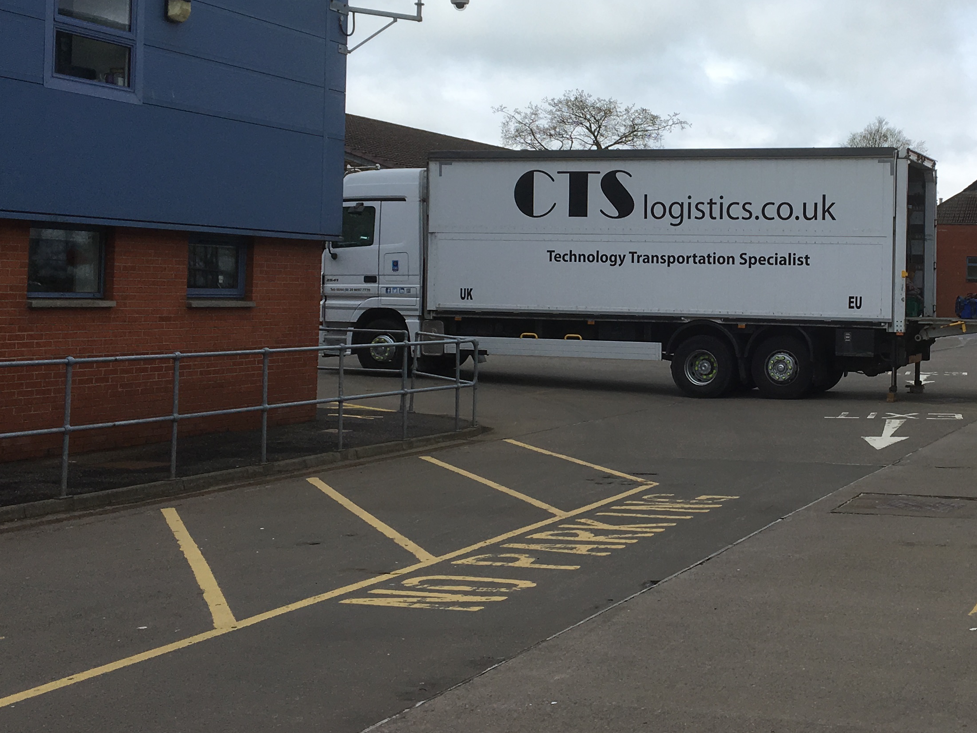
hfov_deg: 35.3
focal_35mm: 53
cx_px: 737
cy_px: 256
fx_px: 1496
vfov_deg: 27.4
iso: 25
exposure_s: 1/1425
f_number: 2.2
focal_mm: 4.15
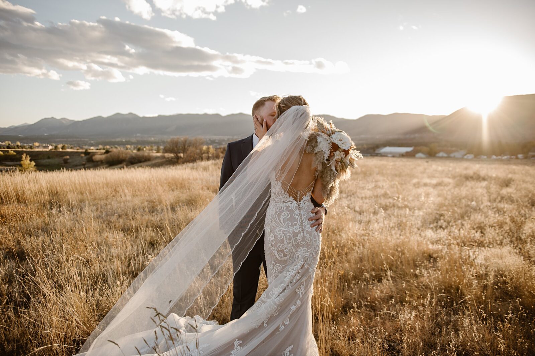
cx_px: 268
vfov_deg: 46.4
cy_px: 178
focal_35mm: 28
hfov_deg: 65.5
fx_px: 416
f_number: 2.8
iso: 200
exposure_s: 1/800
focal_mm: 28
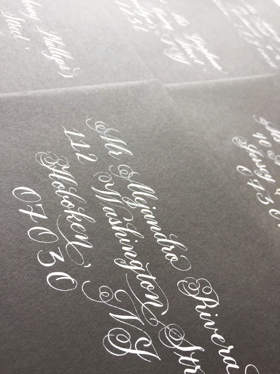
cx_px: 140
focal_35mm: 29
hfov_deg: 48.2
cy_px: 187
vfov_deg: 61.7
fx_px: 313
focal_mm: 4.15
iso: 32
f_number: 2.2
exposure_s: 1/101
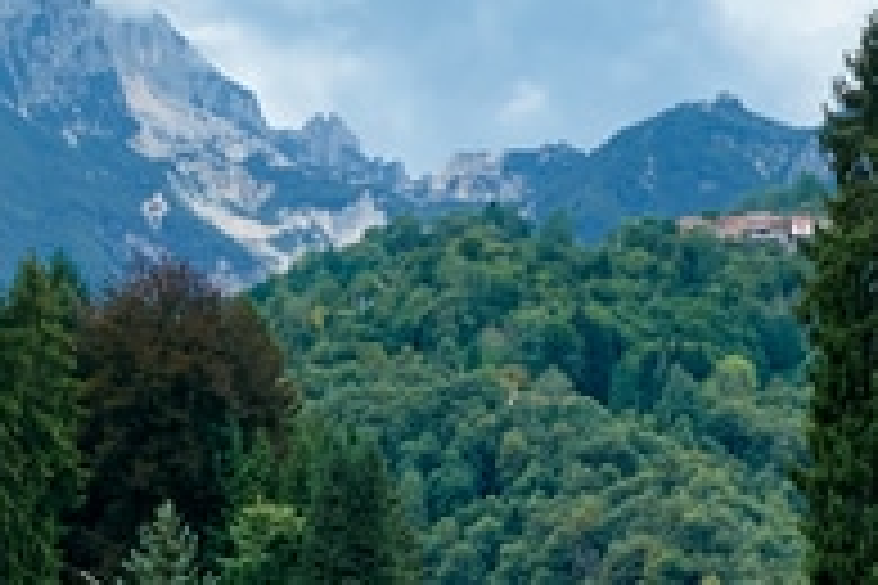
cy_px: 1240
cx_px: 639
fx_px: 3000
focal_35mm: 123
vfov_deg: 10.1
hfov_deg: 16.6
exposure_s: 1/250
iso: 100
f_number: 4
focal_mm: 8.8
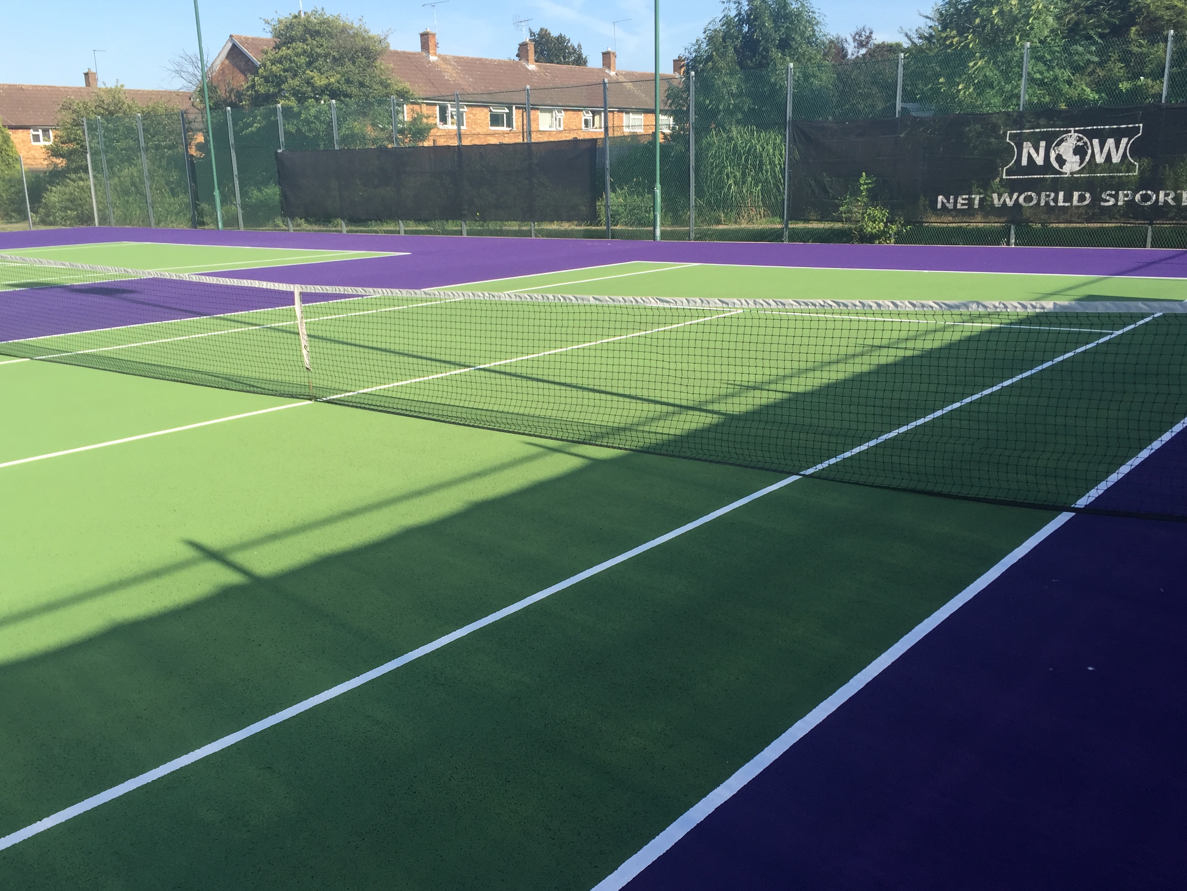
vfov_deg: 42.9
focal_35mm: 33
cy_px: 477
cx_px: 588
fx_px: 1132
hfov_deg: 55.4
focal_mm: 4.15
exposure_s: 1/760
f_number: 2.2
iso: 32
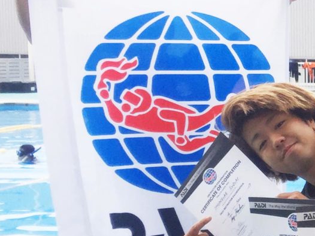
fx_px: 1028
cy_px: 162
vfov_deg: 13.1
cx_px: 532
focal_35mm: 113
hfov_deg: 15.4
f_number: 2.2
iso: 32
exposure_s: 1/476
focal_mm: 4.15
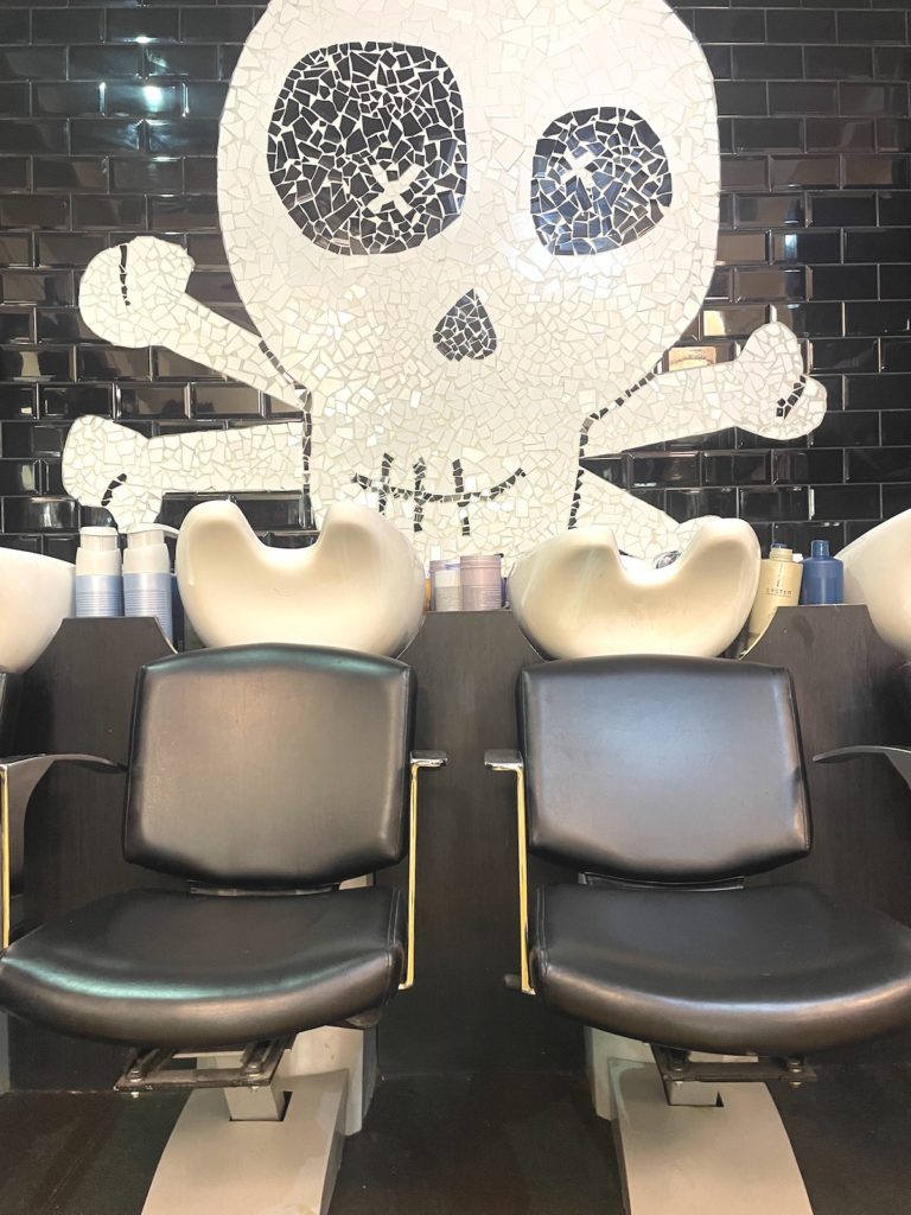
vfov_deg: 67.3
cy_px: 608
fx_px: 912
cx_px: 456
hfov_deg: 53.1
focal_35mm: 26
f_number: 1.6
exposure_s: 1/50
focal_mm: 4.2
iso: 250
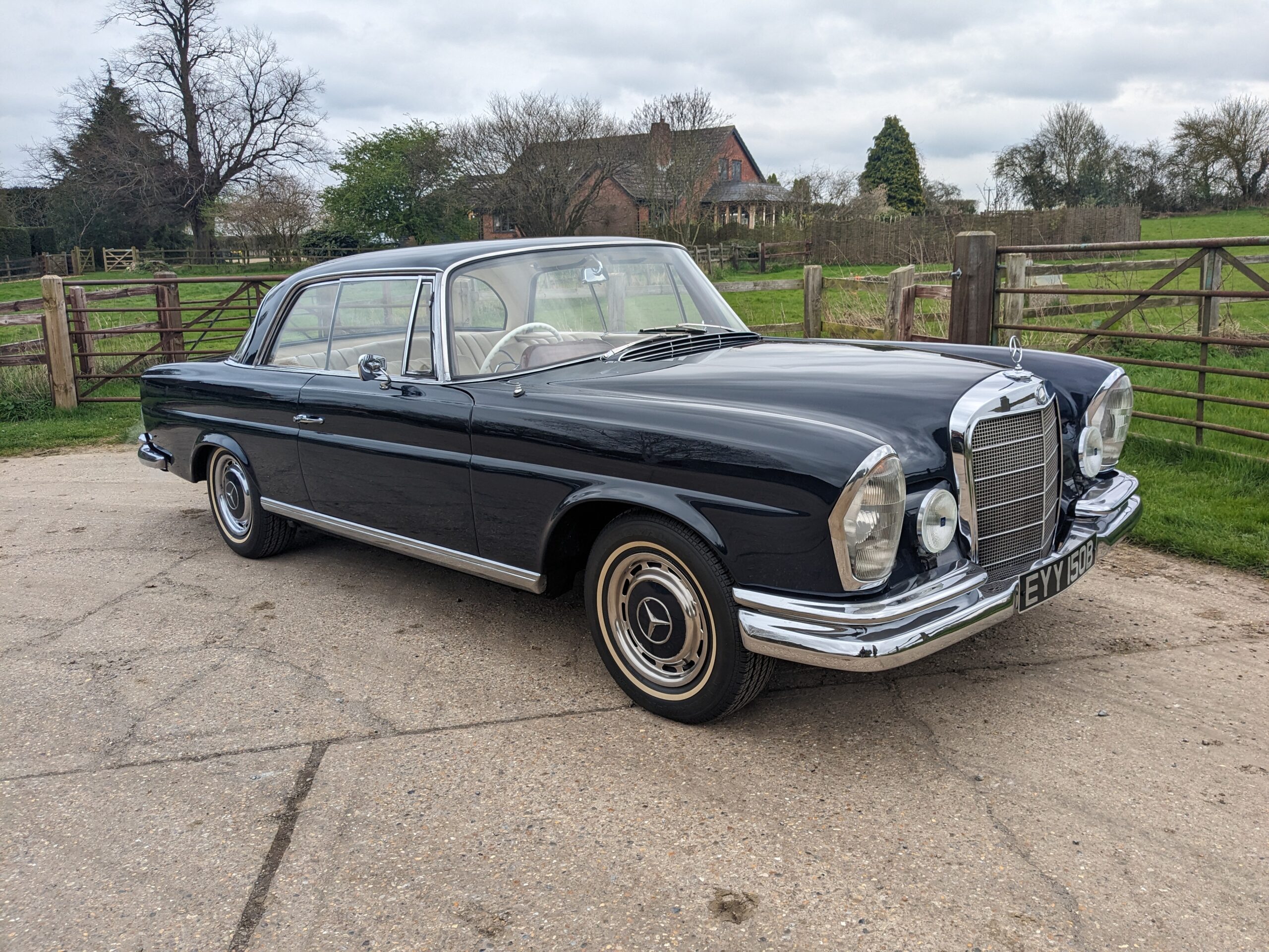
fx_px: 990
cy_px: 476
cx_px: 634
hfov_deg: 65.3
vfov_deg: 51.4
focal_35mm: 27
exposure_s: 1/1462
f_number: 1.73
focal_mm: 4.38
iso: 47
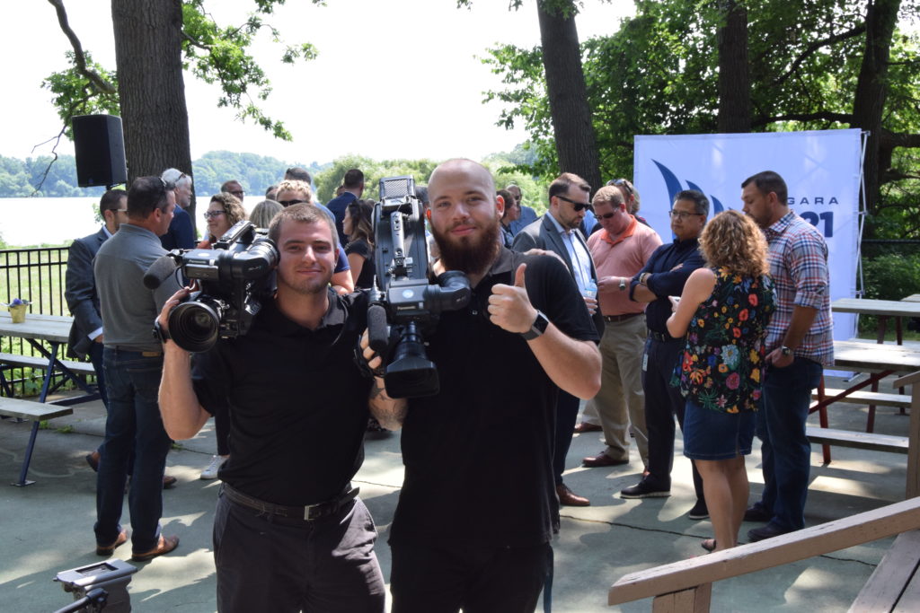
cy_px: 306
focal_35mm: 45
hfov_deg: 43.6
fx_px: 1150
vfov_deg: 29.9
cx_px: 460
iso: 800
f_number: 7.1
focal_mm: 30
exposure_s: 1/200
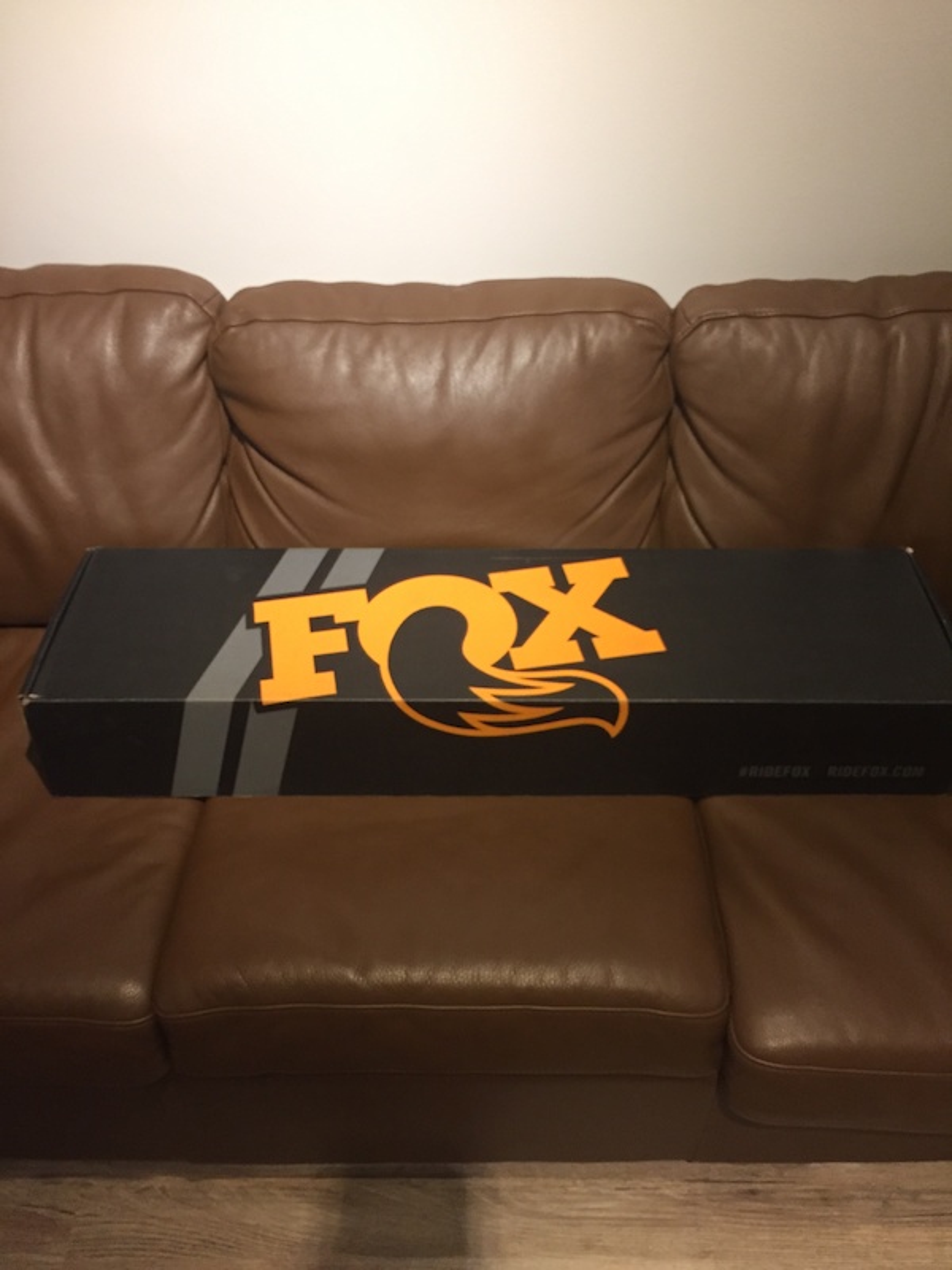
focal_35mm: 29
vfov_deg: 61.7
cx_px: 476
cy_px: 635
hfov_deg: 48.2
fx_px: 1063
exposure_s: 1/30
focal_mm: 4.15
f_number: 2.2
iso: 160
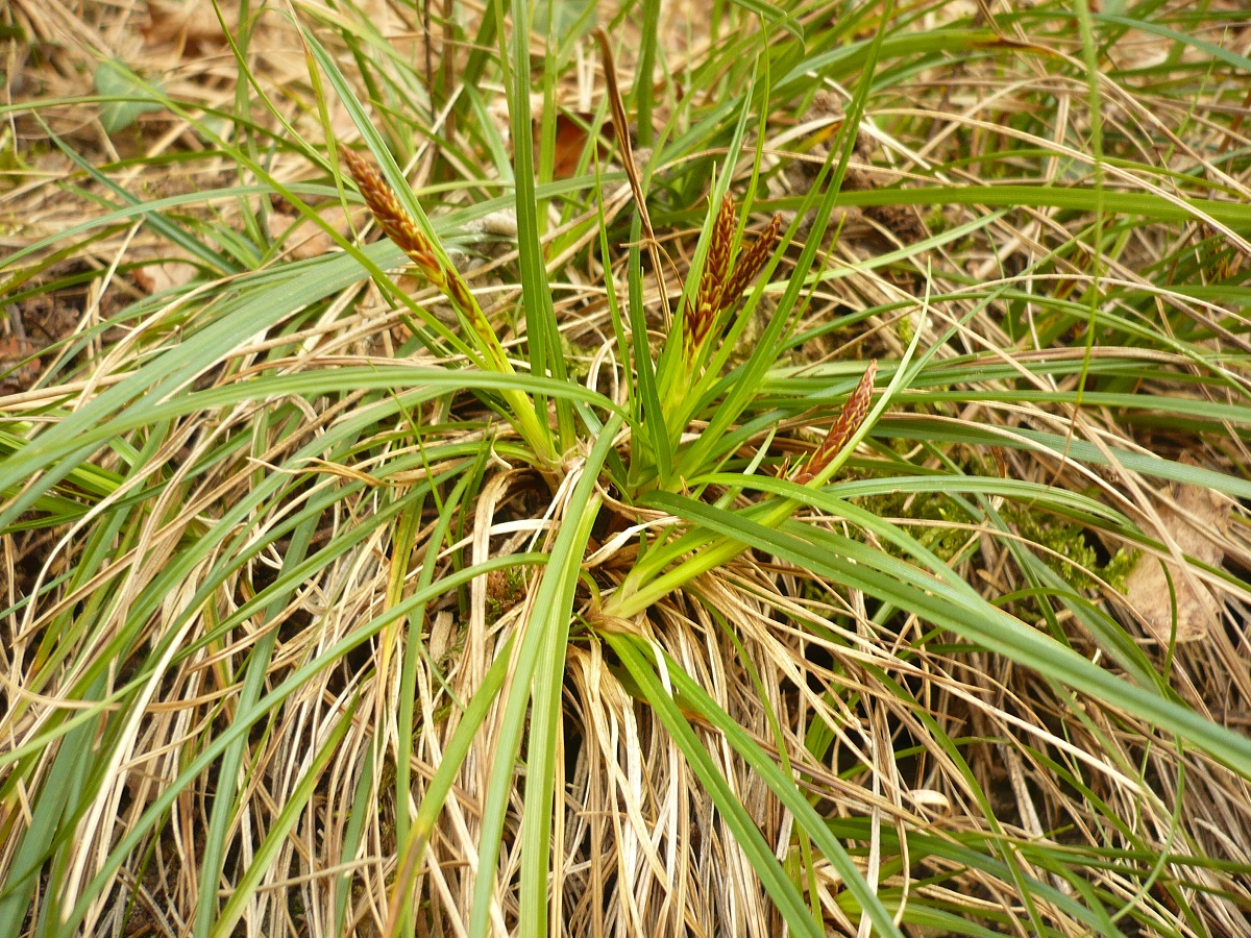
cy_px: 469
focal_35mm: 35
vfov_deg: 40.7
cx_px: 626
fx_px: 1265
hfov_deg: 52.6
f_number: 2.8
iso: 100
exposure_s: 1/40
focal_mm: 5.8
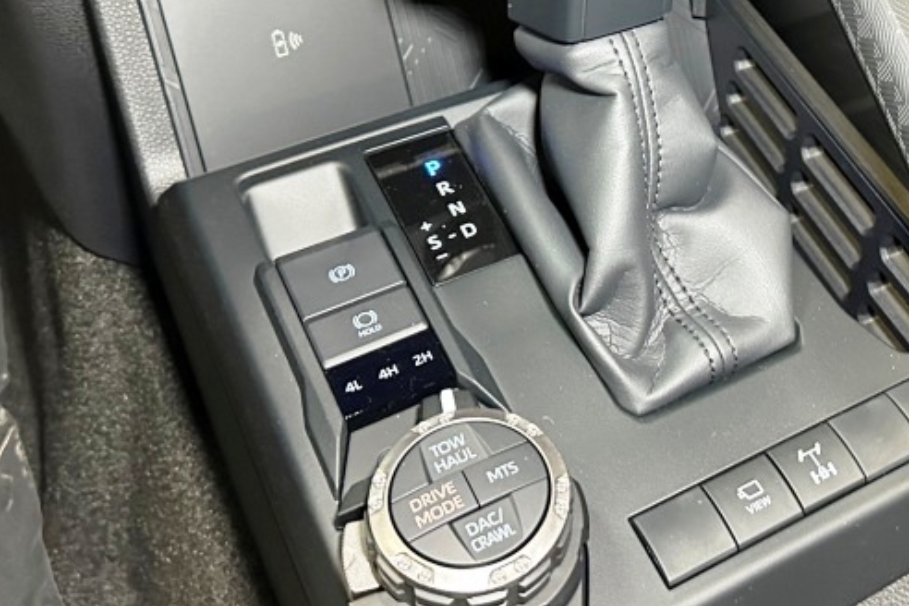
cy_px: 17
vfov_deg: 24.9
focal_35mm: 52
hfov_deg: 37.0
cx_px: 711
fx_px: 1313
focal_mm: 6.86
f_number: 1.78
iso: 1000
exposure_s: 1/40
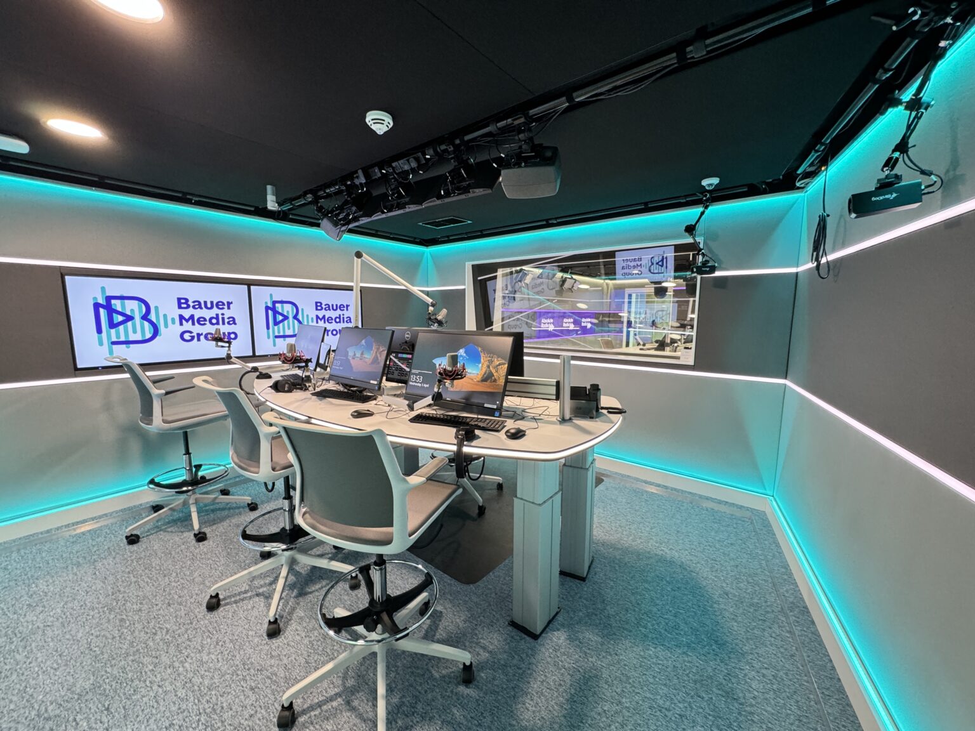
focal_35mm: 14
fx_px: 394
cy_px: 366
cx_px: 488
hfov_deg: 102.1
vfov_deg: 85.7
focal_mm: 2.22
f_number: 2.2
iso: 250
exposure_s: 1/50
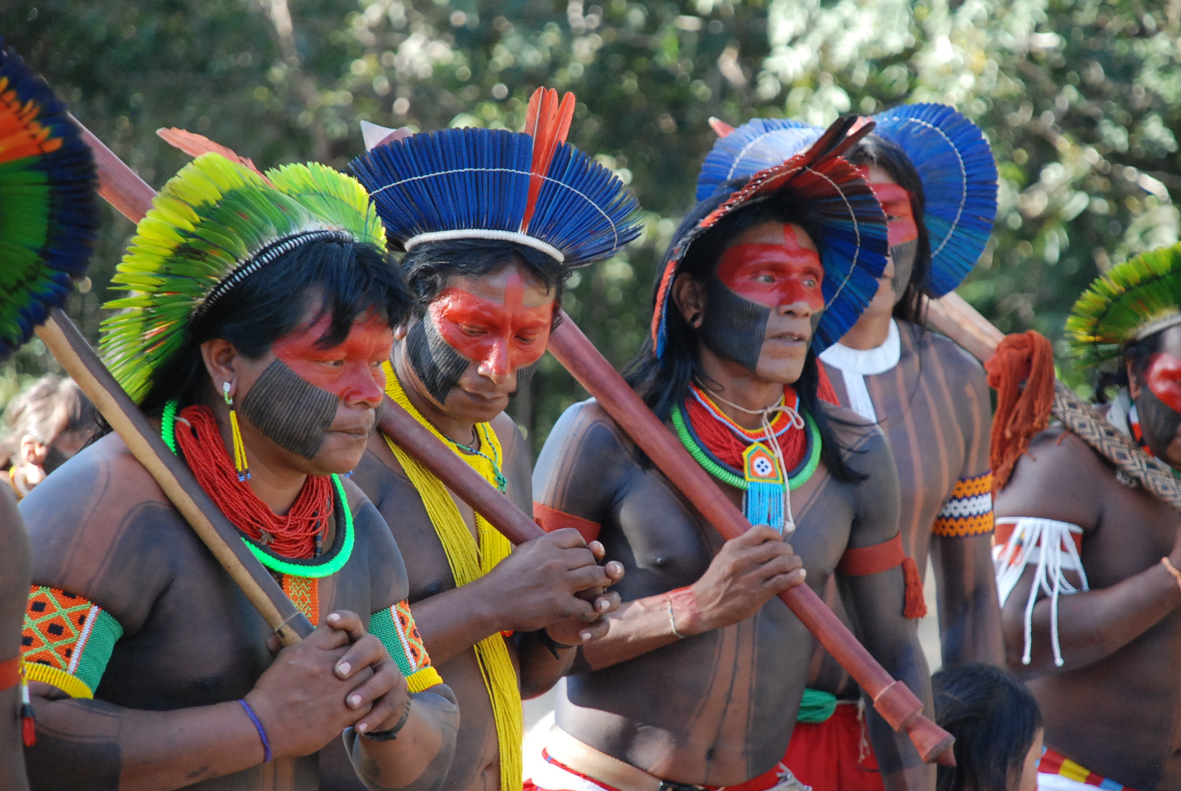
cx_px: 629
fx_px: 7144
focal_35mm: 218
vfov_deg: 6.3
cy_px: 373
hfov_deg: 9.4
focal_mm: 135
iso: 1250
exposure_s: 1/320
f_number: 5.6
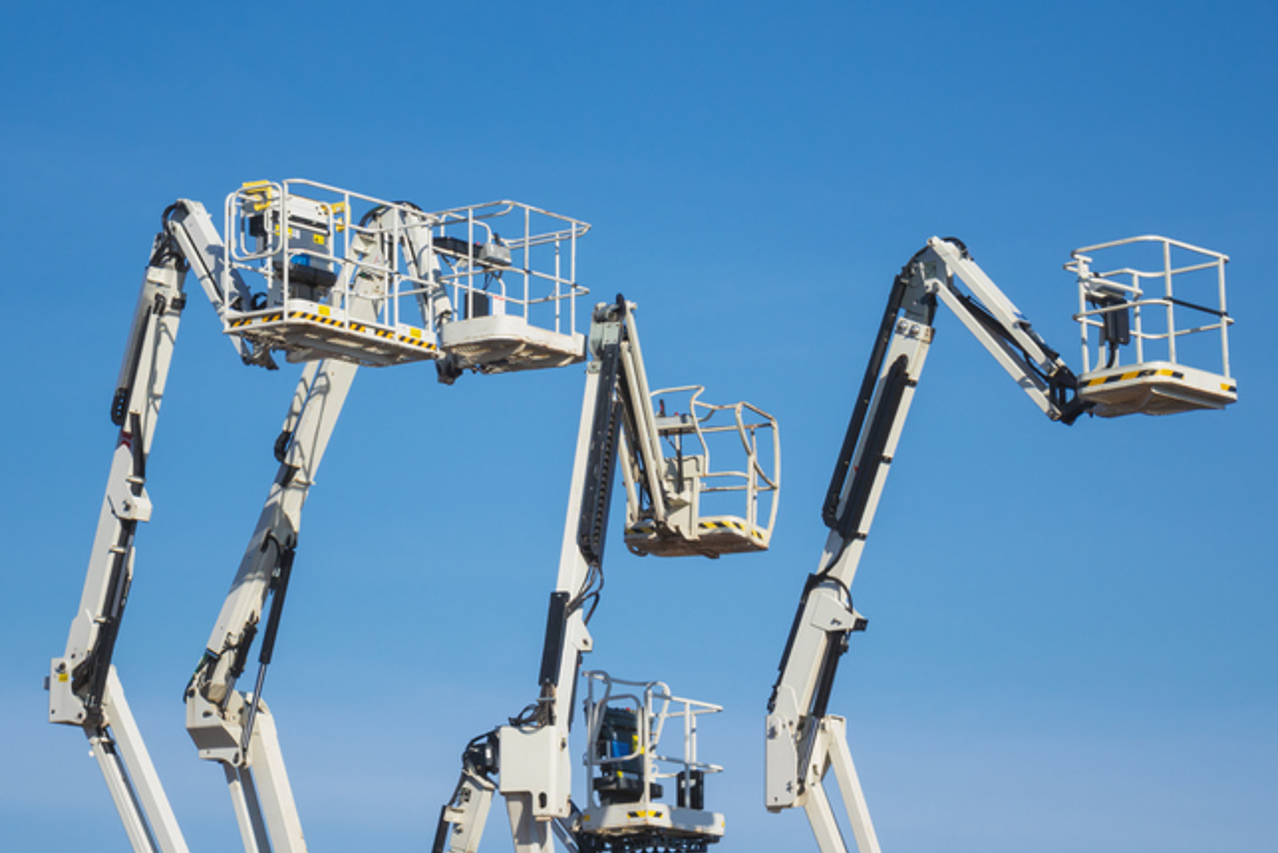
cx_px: 636
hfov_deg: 15.3
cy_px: 442
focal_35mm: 134
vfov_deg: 10.2
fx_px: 4758
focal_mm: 43.62
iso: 80
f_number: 8
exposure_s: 1/400
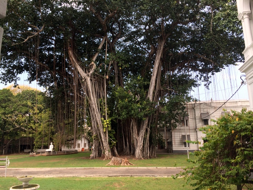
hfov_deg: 60.0
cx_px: 126
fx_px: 219
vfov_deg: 46.8
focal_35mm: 30
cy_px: 95
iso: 32
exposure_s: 1/622
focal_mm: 4.12
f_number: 2.2
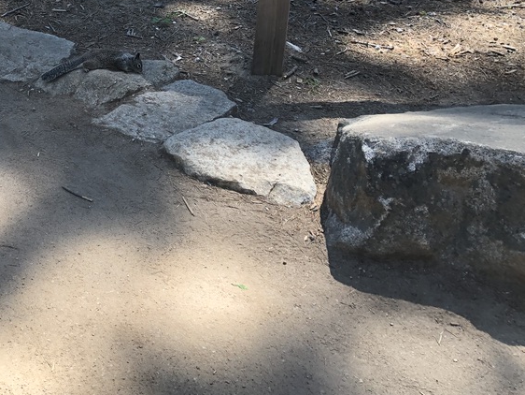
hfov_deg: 35.7
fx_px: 774
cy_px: 85
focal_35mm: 51
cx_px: 73
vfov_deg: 28.1
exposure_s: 1/177
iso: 20
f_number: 1.8
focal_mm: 4
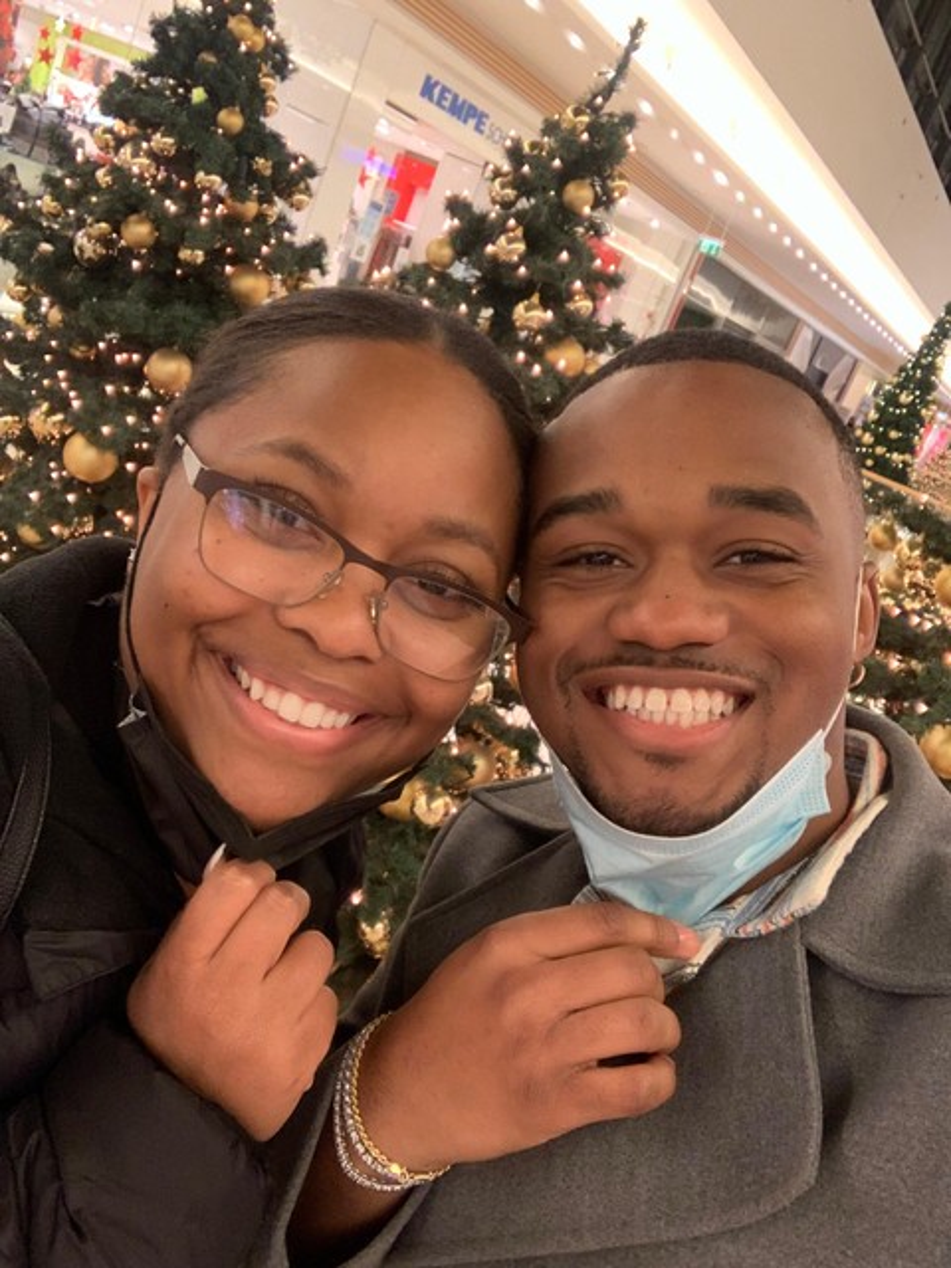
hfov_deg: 44.2
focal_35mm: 32
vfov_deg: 56.8
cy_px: 634
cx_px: 476
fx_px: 1172
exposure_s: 1/25
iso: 250
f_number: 2.2
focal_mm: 2.87
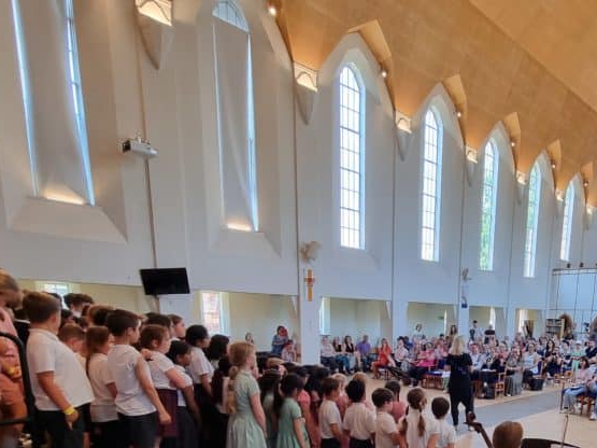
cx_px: 417
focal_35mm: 24
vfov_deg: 50.8
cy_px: 396
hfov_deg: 68.7
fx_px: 414
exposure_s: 1/50
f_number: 2.2
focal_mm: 2.2
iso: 125
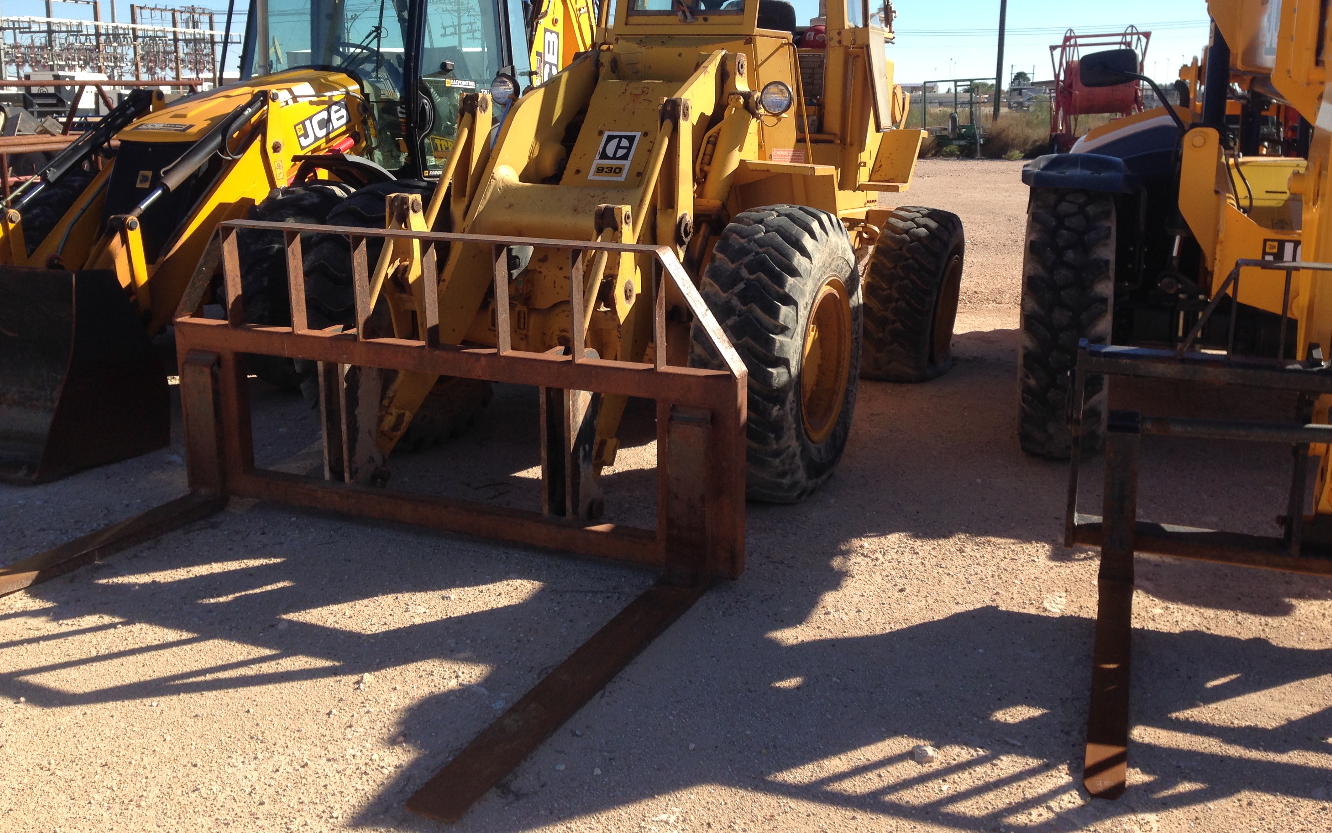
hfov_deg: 54.0
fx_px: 1307
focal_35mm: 36
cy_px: 327
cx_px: 682
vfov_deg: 35.2
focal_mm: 4.12
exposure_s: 1/968
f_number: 2.4
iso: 50
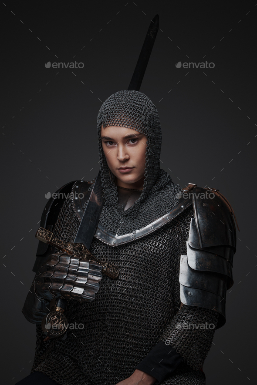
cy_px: 192
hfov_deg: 18.2
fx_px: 803
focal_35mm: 75
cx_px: 128
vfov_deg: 27.0
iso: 200
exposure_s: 1/200
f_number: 7.1
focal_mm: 75
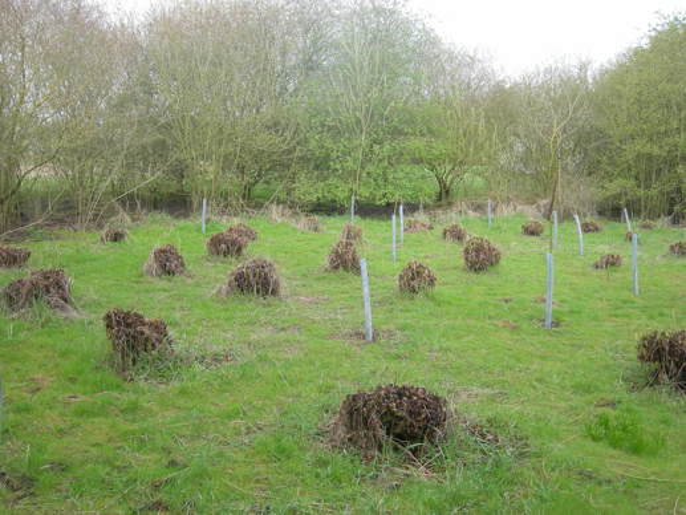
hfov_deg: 51.3
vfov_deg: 39.7
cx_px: 343
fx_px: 714
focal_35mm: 36
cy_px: 258
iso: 64
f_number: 3.8
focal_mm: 7.5
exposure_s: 1/110
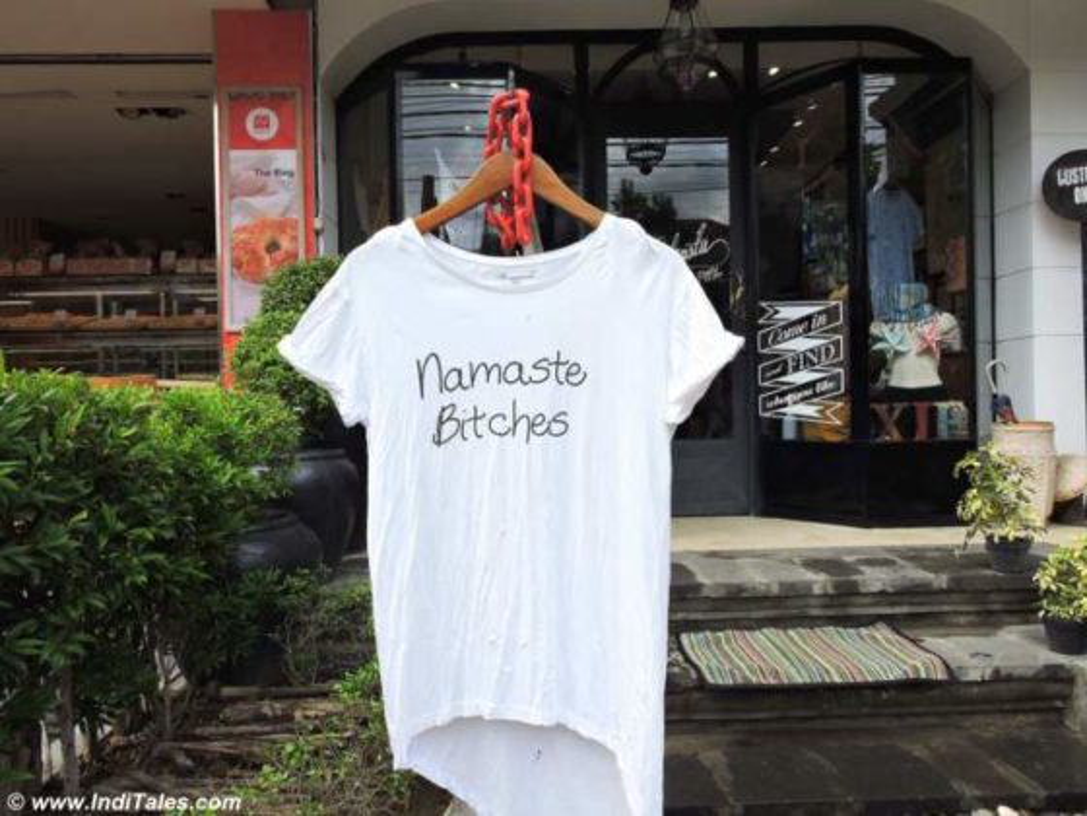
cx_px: 544
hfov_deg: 71.6
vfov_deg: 56.8
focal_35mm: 24
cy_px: 408
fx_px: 754
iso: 100
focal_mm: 4.3
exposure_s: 1/320
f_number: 4.2
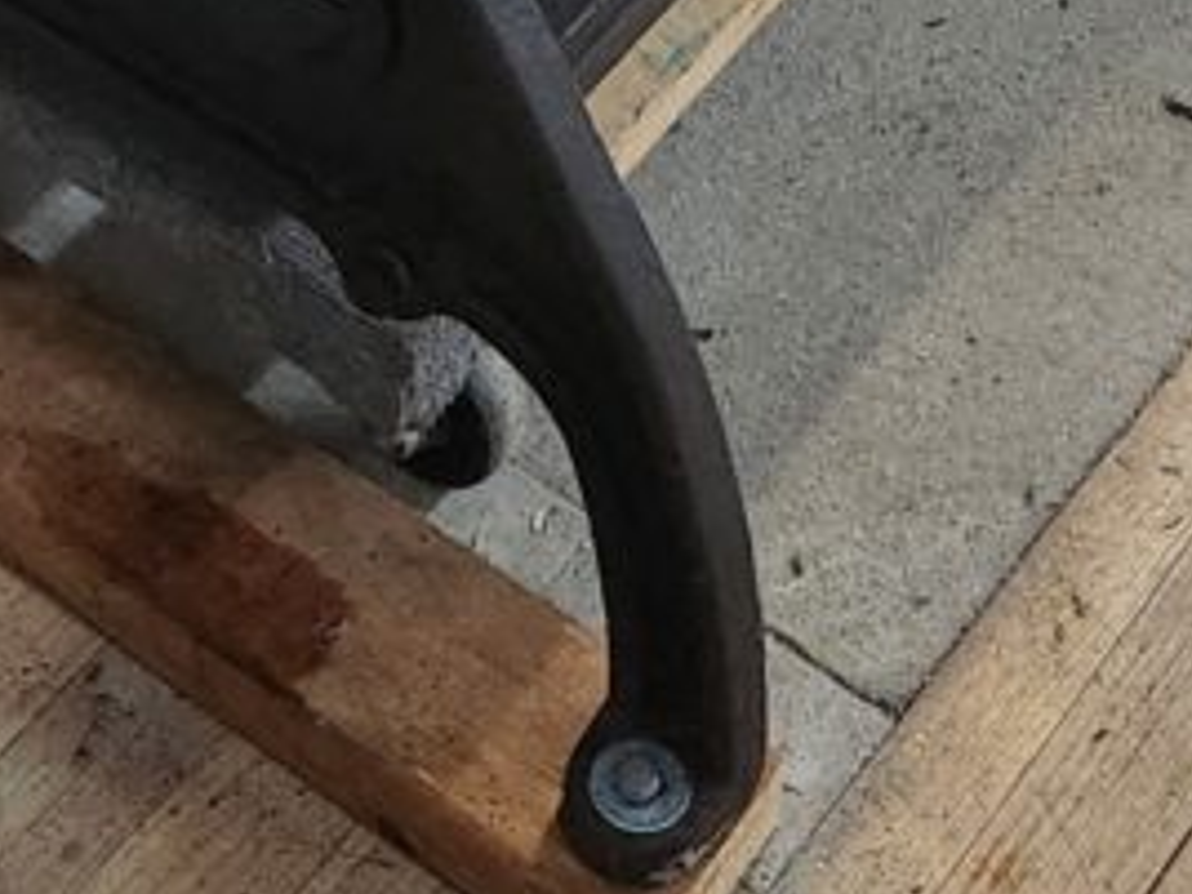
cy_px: -1446
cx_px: 454
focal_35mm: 132
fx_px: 4545
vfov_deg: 9.6
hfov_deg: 14.9
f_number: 1.8
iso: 640
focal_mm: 5.4
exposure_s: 1/120
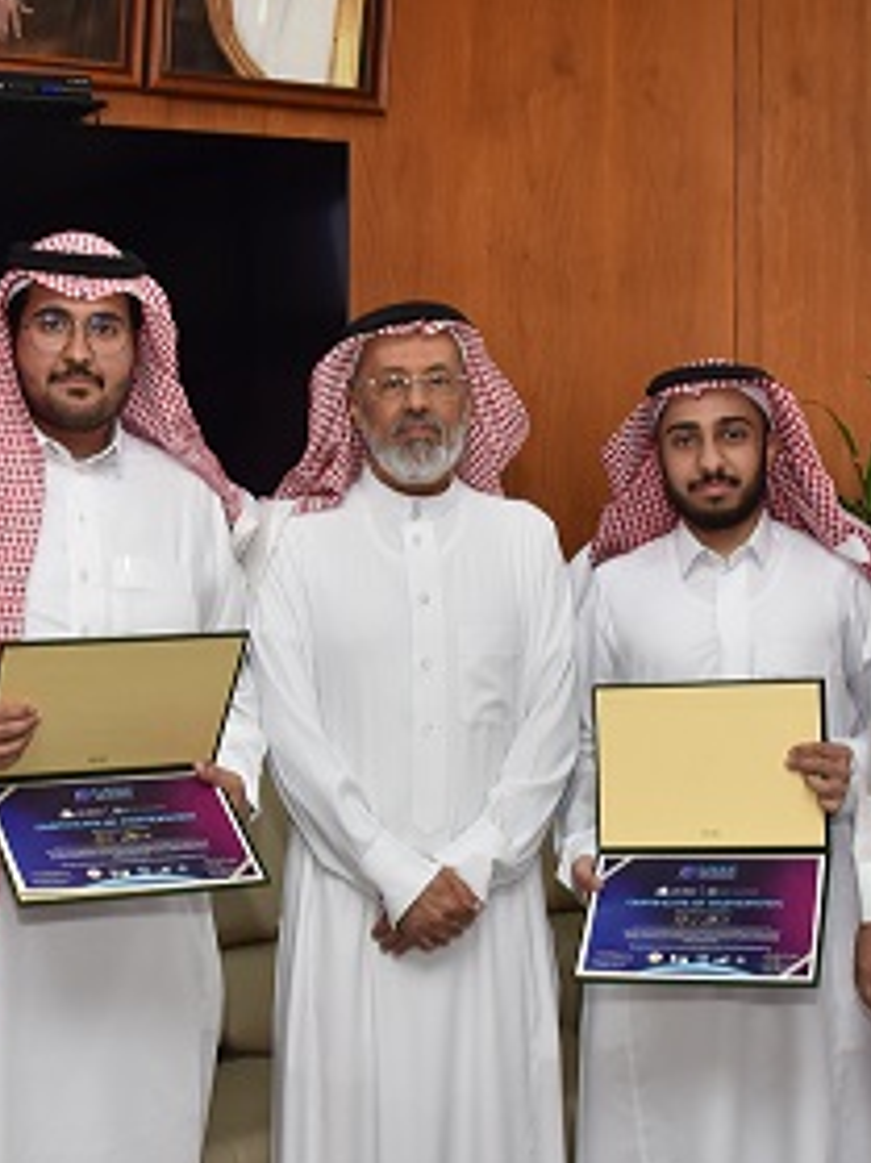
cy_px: 613
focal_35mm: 61
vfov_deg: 31.7
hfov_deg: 24.0
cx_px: 350
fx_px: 2048
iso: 500
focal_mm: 24
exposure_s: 1/100
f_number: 5.6
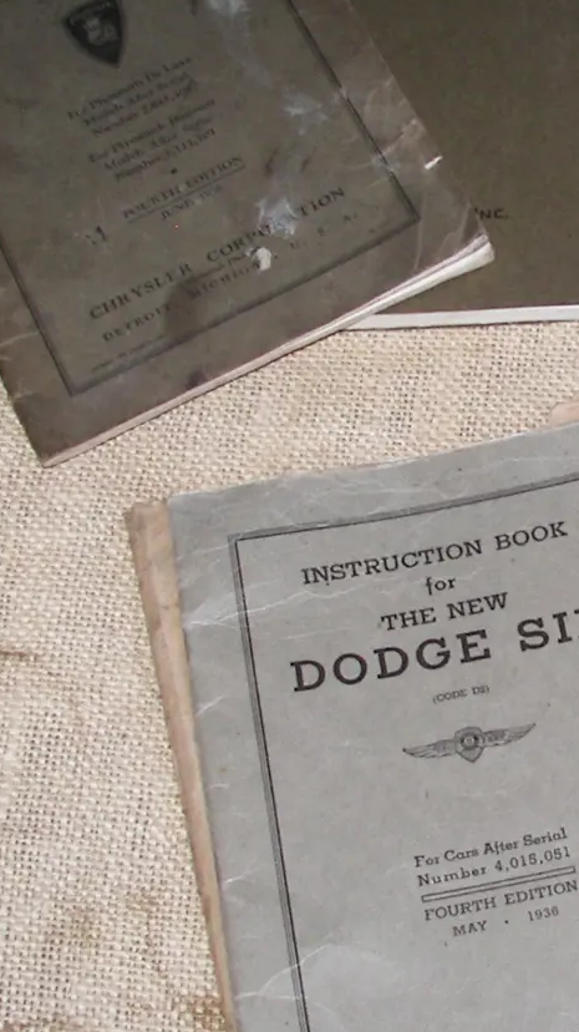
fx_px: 2487
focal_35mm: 91
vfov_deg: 23.4
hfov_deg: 13.0
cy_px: 446
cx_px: 654
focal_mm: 6
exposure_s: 1/30
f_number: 2.8
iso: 100
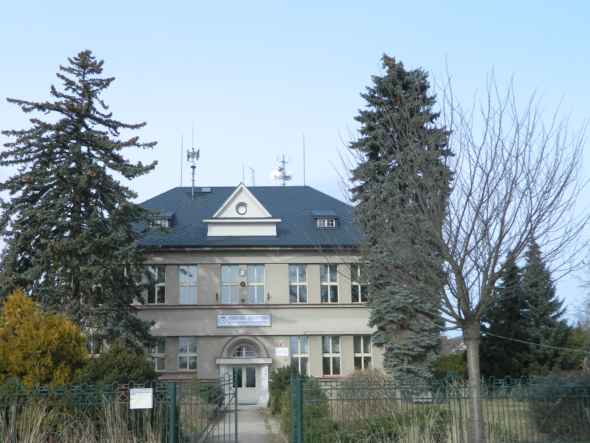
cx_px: 270
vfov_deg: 36.7
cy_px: 264
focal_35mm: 39
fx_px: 665
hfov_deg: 47.8
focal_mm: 5.6
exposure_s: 1/640
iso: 80
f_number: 3.2
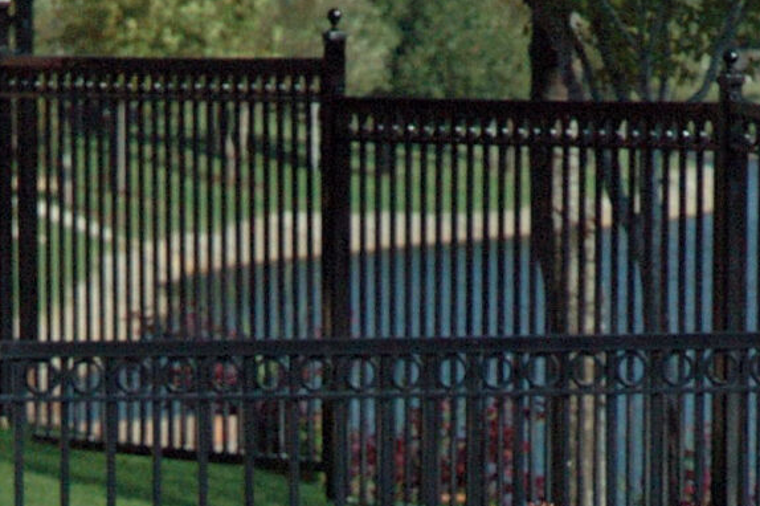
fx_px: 9874
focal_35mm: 468
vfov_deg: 2.9
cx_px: 254
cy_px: 901
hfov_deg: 4.4
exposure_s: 1/2000
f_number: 8
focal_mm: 70
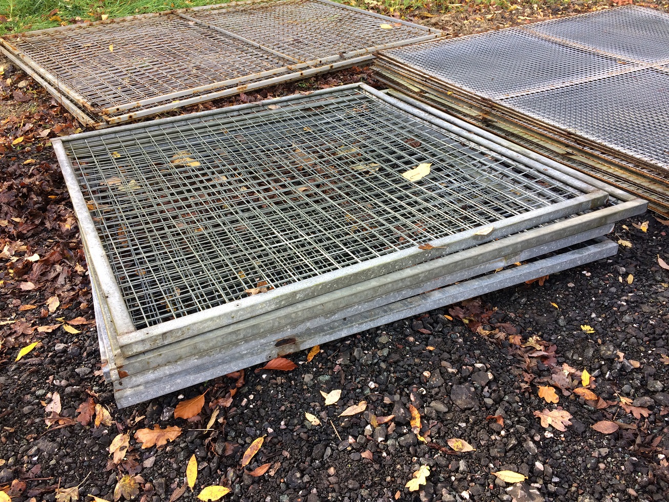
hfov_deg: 61.7
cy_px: 251
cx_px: 334
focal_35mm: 29
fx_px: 561
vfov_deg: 48.2
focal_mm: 4.15
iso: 32
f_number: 2.2
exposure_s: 1/100
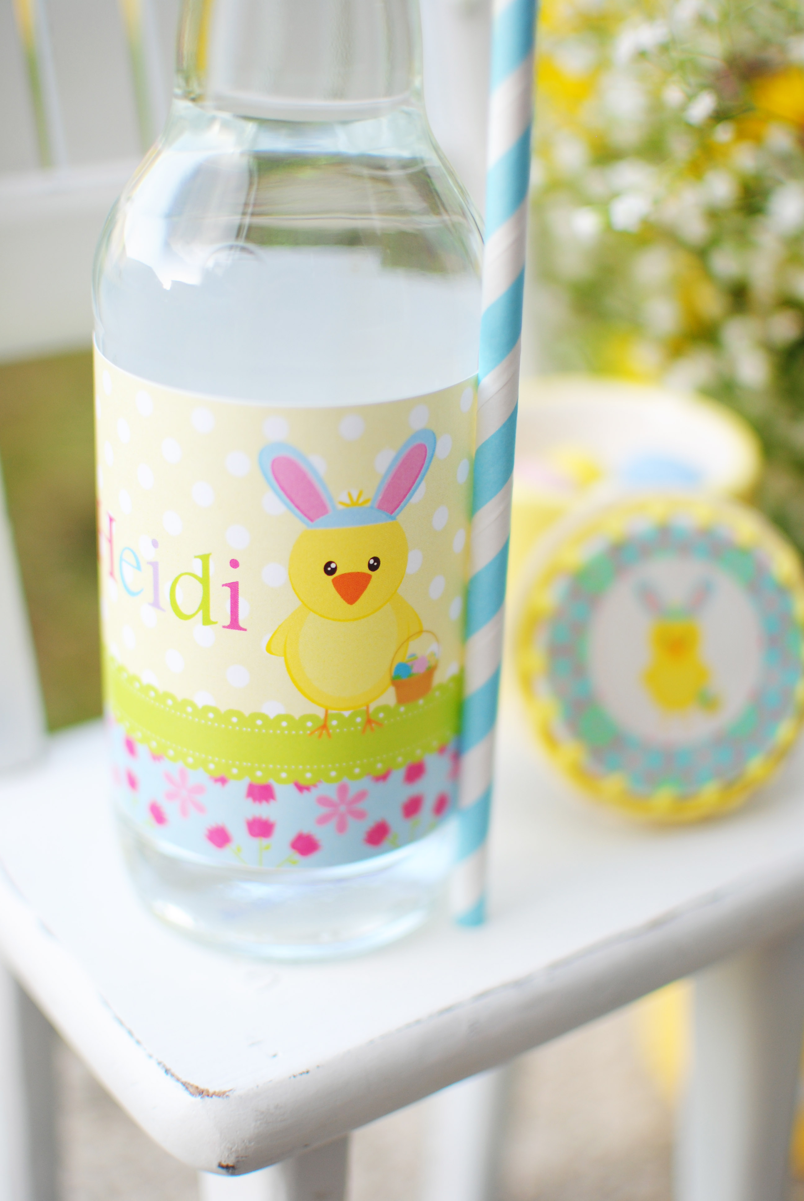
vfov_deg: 37.8
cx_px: 402
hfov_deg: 25.8
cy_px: 600
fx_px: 1754
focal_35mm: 52
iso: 100
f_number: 1.8
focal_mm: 35
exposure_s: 1/400
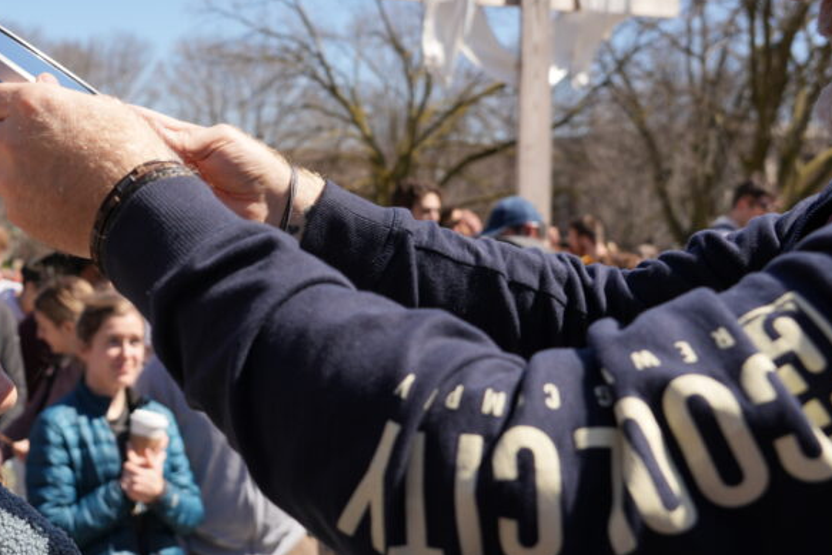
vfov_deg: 23.4
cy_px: 296
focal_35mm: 58
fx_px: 1341
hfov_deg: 33.1
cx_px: 121
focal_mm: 33
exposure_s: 1/80
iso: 100
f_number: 5.6
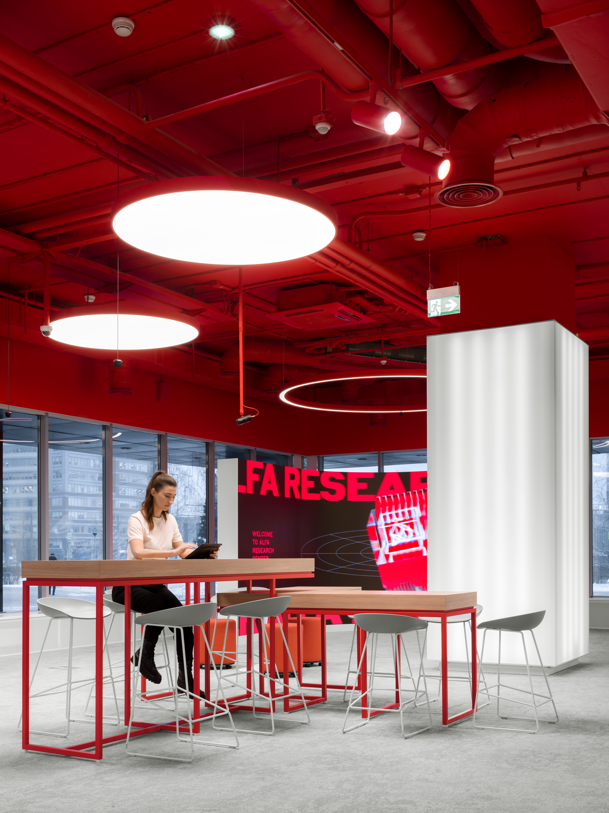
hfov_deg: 36.8
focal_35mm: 39
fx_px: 915
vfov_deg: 47.9
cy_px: 406
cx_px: 304
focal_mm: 50
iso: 100
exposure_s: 1/4
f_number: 11
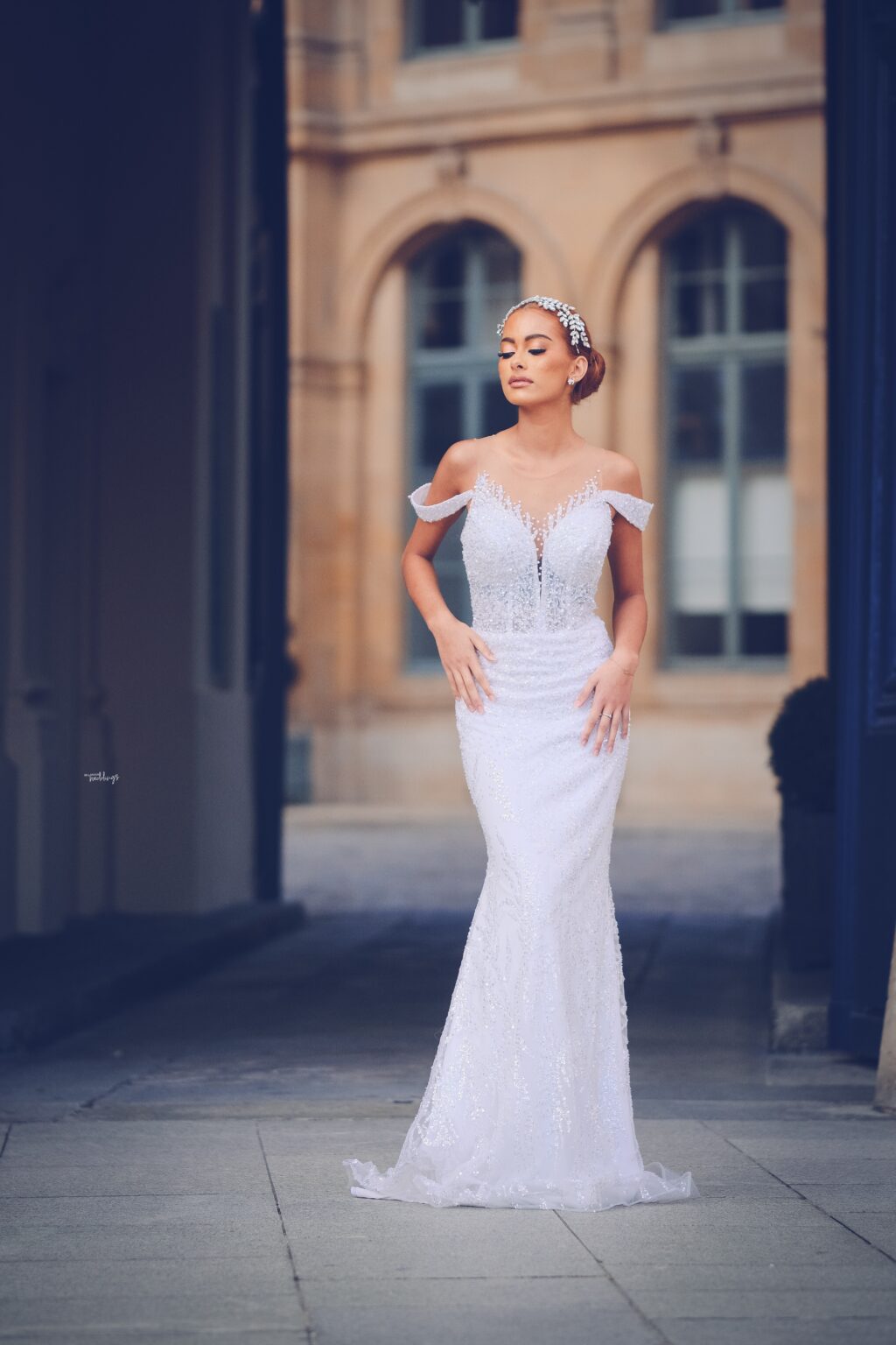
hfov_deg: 10.2
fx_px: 5040
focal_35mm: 135
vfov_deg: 15.2
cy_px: 672
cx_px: 448
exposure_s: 1/4000
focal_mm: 90
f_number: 2
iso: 800
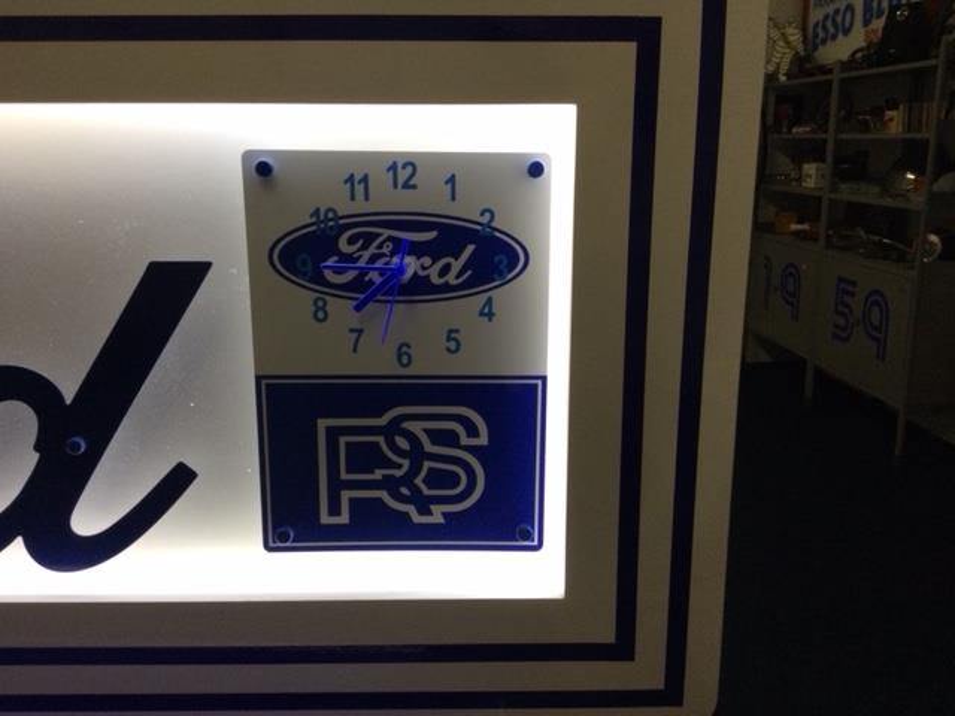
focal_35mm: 31
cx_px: 478
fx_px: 855
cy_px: 358
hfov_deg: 58.4
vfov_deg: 45.4
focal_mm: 3.3
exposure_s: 1/33
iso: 32
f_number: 2.4
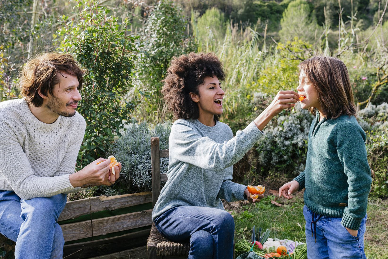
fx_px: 442
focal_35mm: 41
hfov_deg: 47.3
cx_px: 212
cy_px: 130
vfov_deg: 32.7
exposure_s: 1/250
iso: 320
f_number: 6.3
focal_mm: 35
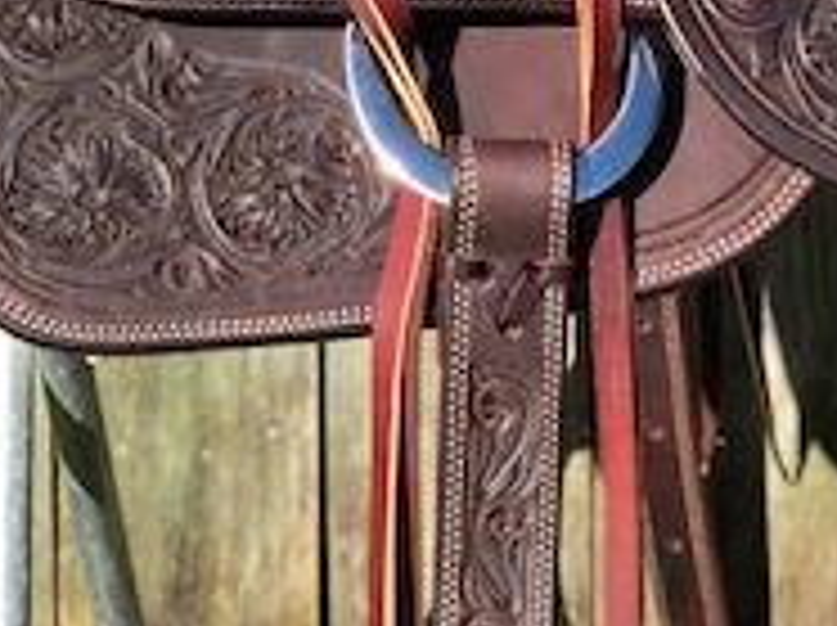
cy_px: 198
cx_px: 886
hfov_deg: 10.9
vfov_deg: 8.3
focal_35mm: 179
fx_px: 4323
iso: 16
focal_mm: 6
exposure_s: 1/578
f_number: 2.4
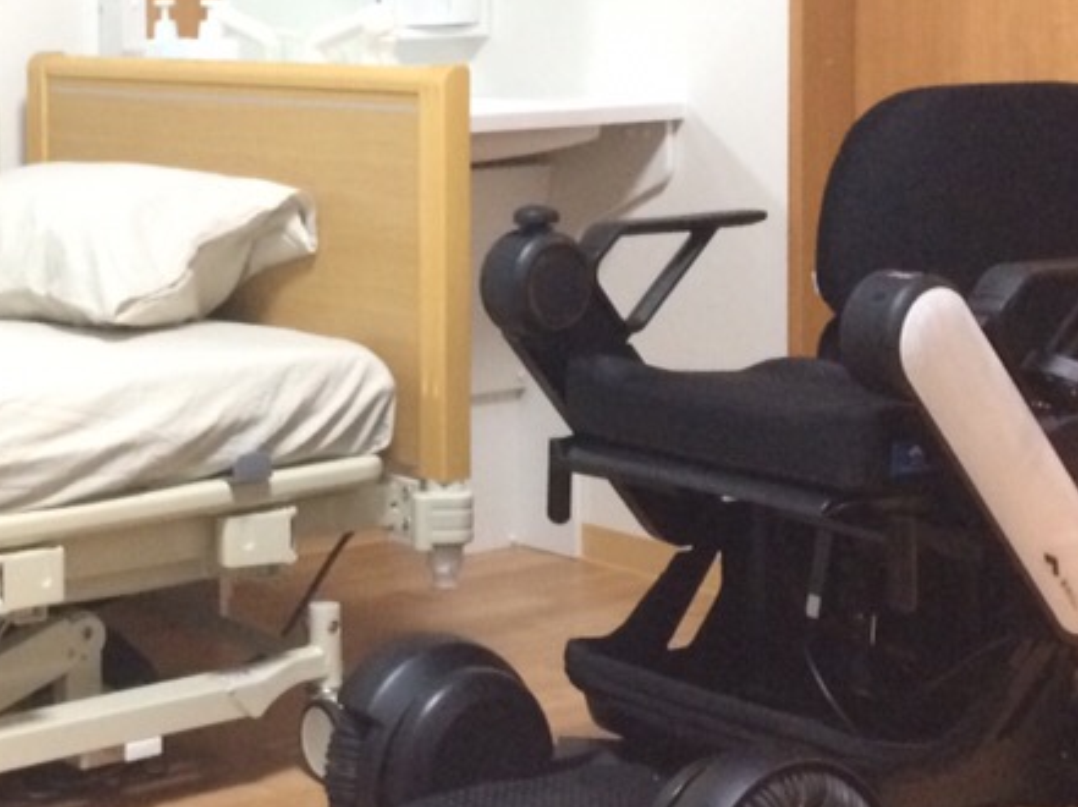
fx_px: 2458
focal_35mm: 79
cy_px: 98
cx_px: 2
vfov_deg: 18.4
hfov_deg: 23.7
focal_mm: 4.15
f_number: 2.2
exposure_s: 1/30
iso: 320
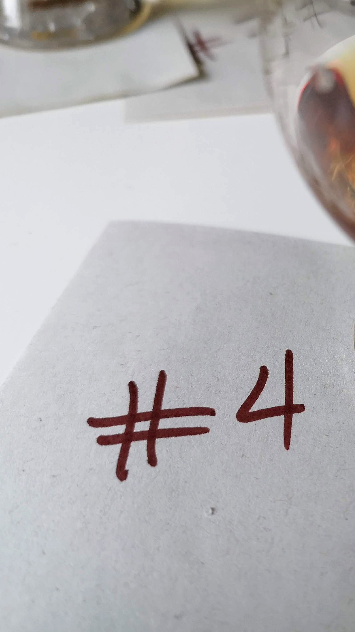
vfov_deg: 50.5
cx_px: 358
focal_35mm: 40
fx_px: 669
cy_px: 312
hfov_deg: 27.9
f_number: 1.8
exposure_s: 1/33.3
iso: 200
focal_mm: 5.58
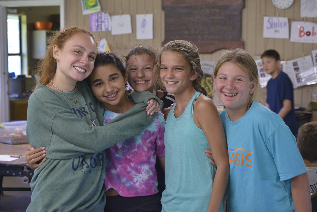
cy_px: 106
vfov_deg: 19.5
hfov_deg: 28.8
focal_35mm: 70
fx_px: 616
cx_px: 158
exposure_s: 1/80
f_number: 5.6
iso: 1250
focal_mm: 70
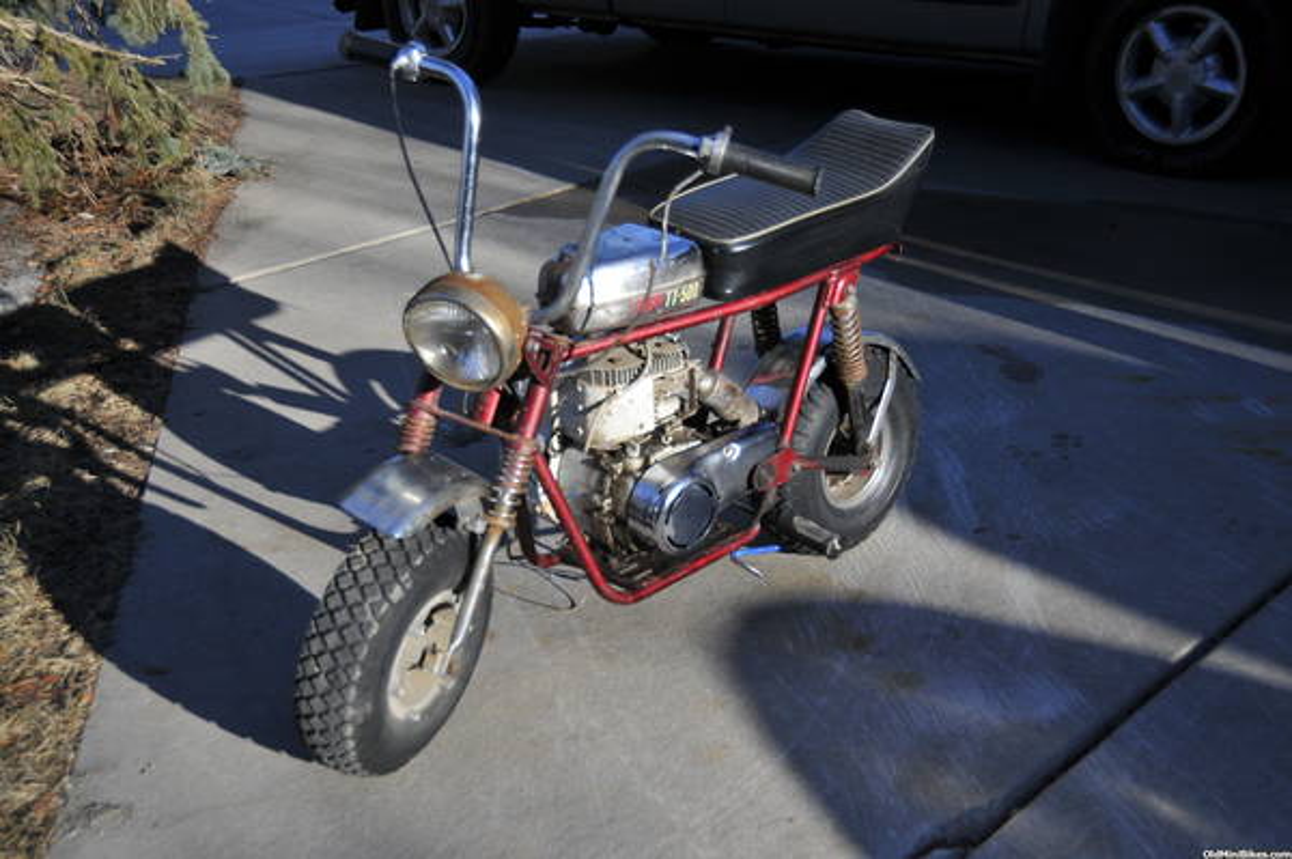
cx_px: 646
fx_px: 1721
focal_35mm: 48
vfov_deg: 28.0
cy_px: 430
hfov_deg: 41.1
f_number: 4.5
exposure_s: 1/1250
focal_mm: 32
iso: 200
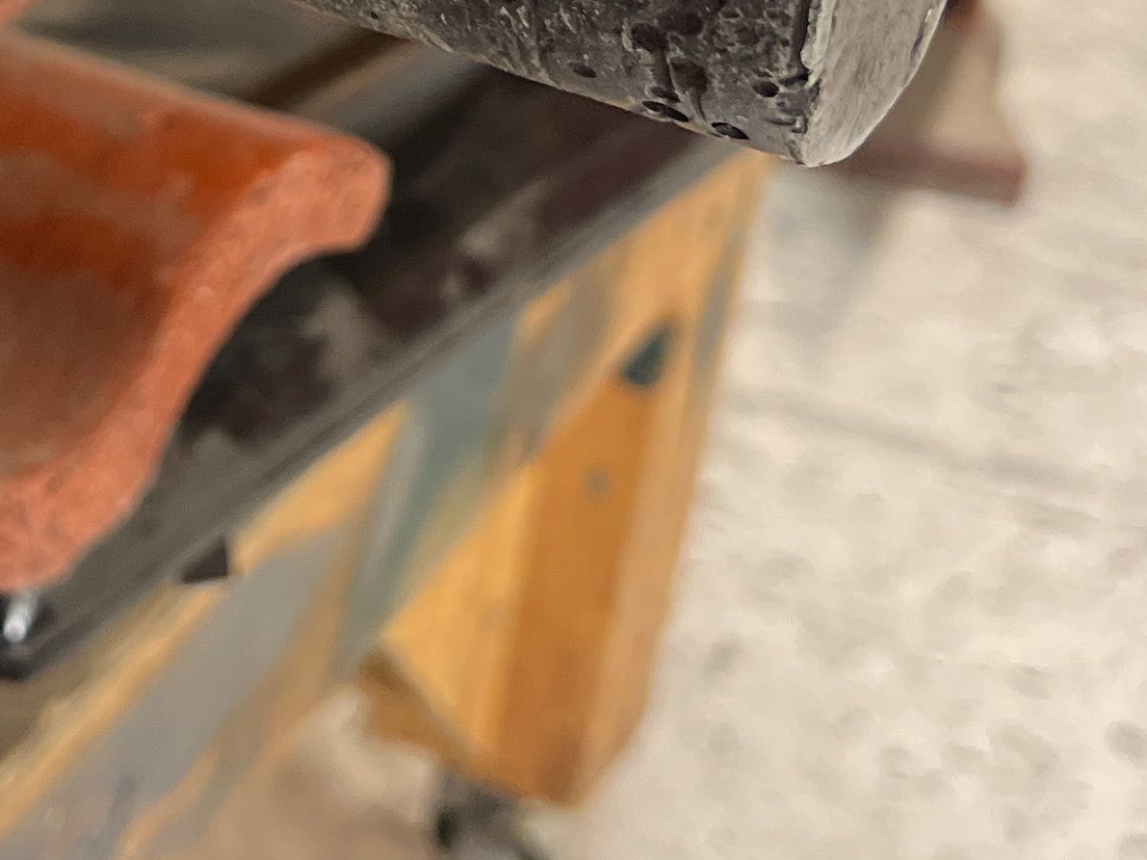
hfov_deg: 21.6
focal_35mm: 88
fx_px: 2916
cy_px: -19
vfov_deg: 16.4
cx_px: 44
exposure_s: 1/50
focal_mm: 5.7
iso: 250
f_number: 1.5
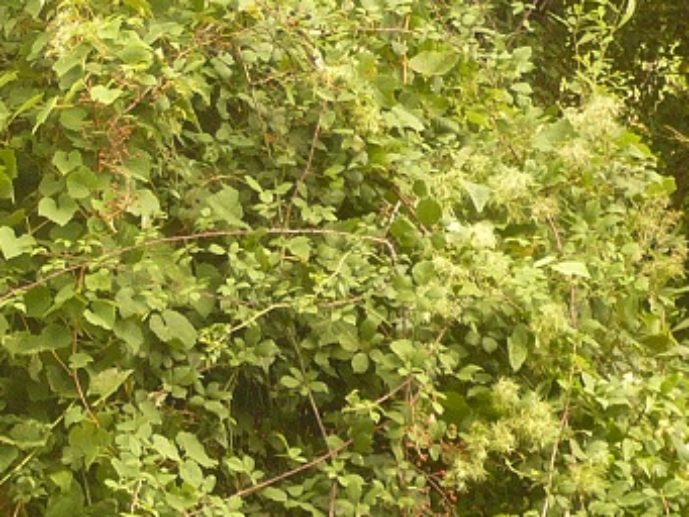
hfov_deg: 7.1
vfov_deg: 5.3
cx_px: -182
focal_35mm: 278
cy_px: 650
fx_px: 5535
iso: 100
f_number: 4.3
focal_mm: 13
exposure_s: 1/80
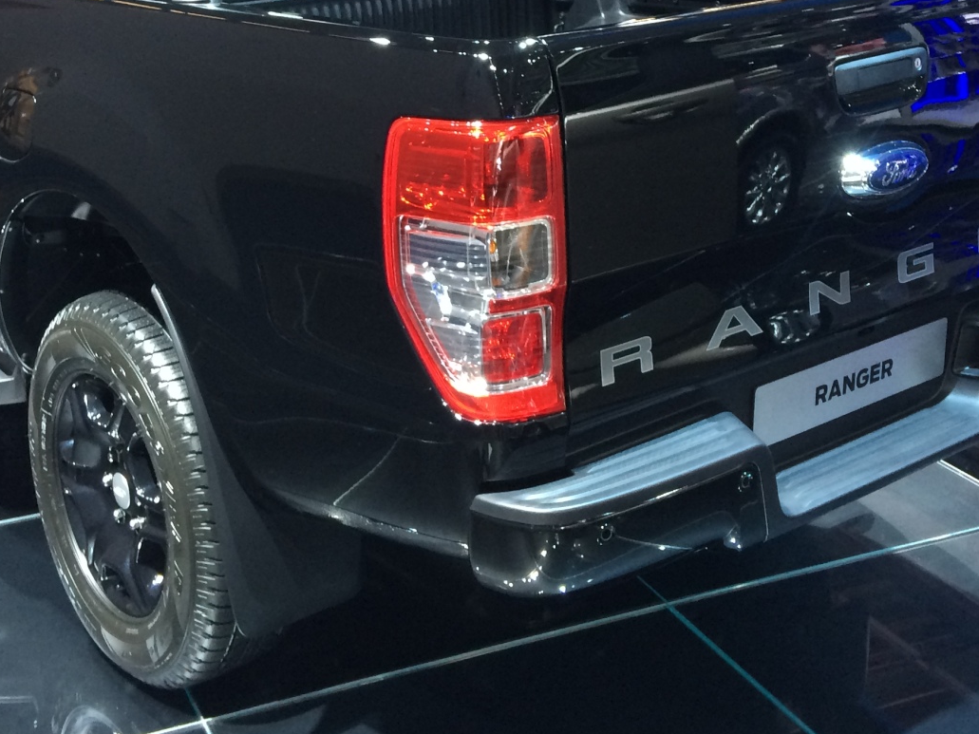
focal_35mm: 54
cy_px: 80
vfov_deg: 26.2
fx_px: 1527
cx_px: 398
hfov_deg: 35.4
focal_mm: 4.15
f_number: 2.2
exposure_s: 1/30
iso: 125
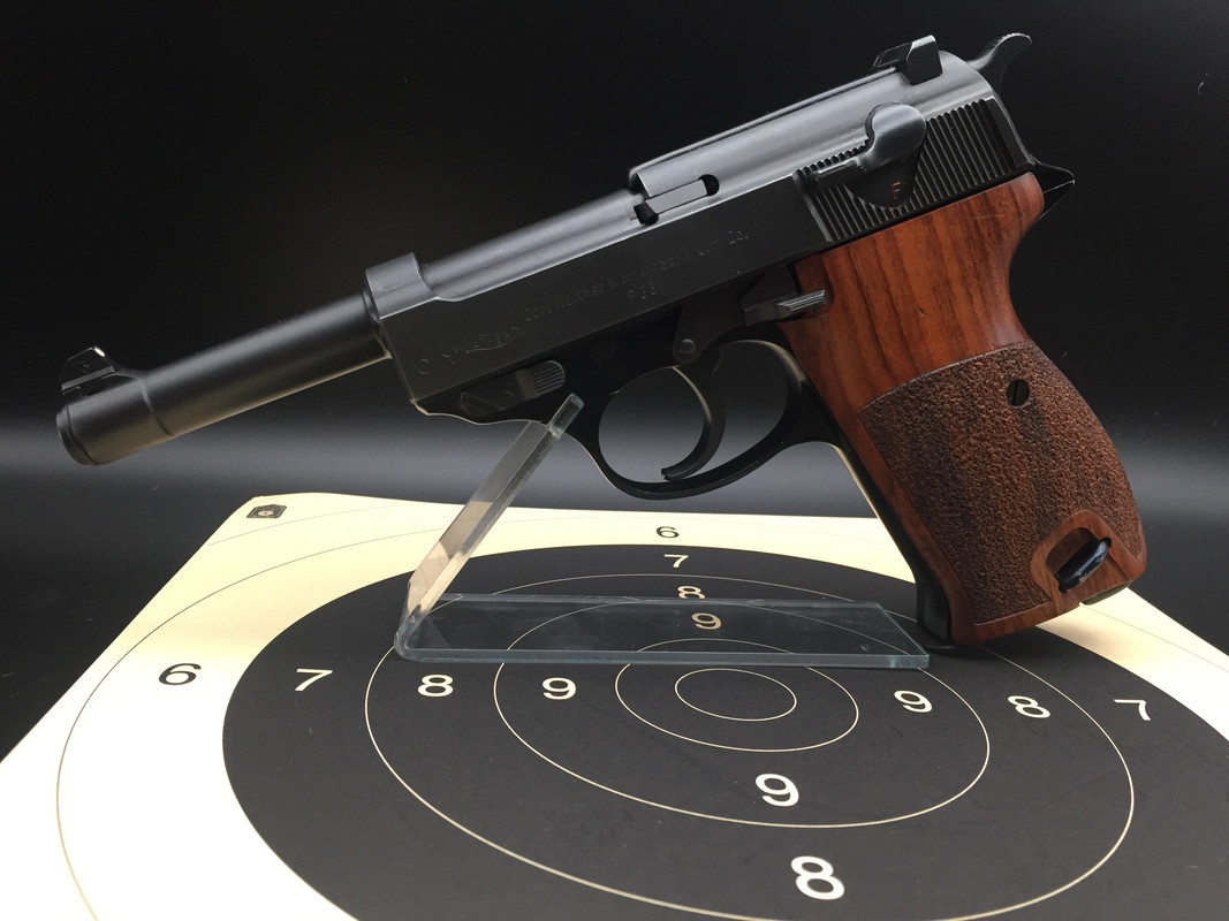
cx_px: 614
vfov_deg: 48.2
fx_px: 1029
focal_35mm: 29
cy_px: 460
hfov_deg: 61.7
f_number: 2.2
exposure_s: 1/30
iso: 50
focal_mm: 4.15
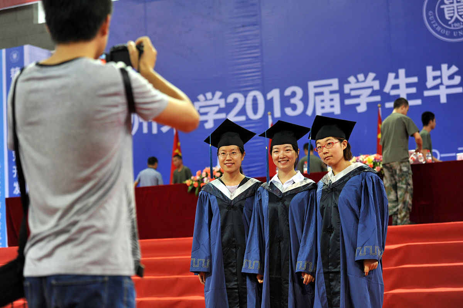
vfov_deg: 19.4
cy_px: 154
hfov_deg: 28.9
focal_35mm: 70
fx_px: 900
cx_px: 232
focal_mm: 70
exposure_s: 1/320
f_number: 3.2
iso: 1000
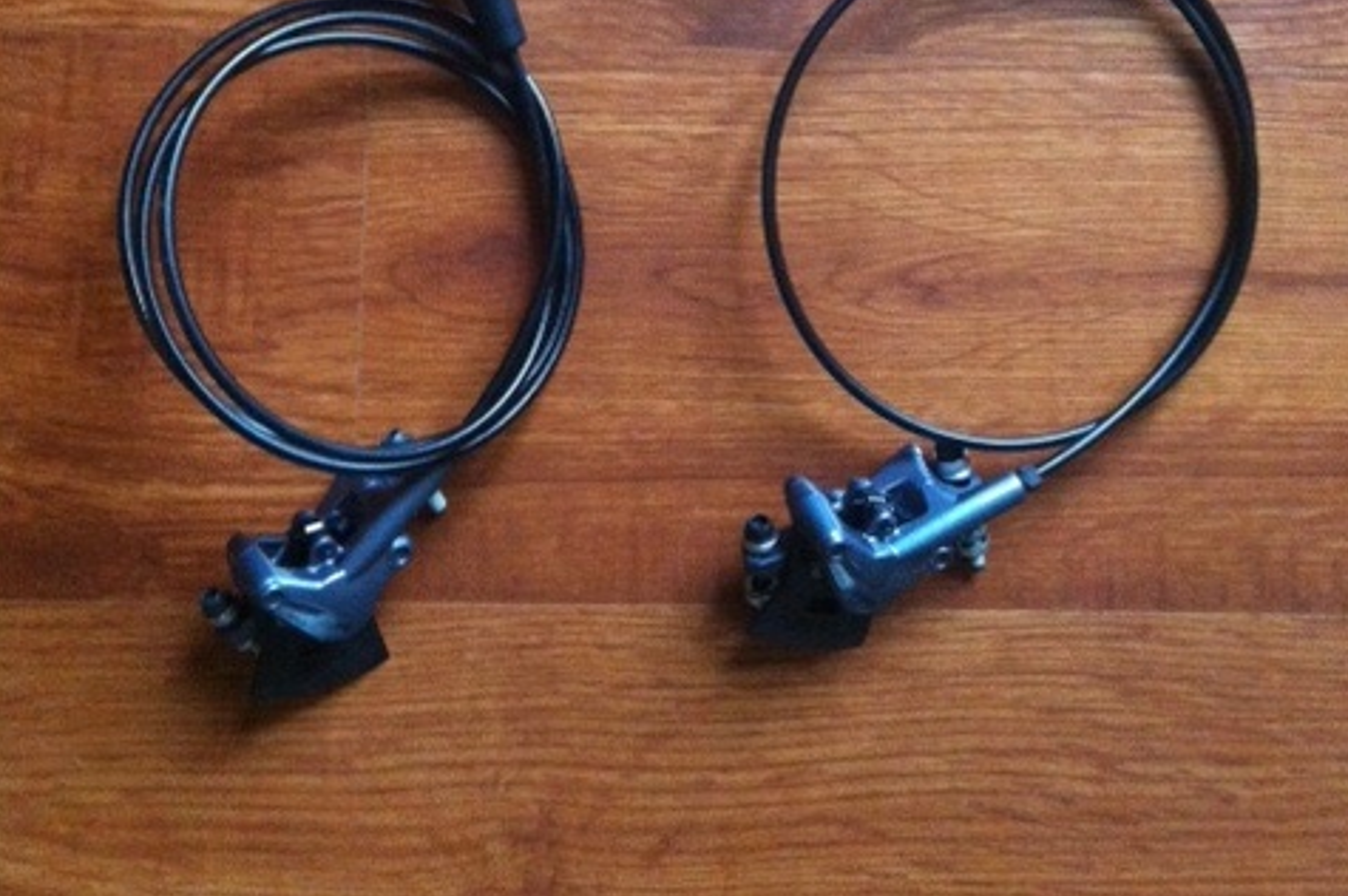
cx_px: 675
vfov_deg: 26.8
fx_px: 1833
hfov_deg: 40.4
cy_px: 147
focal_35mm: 49
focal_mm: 3.85
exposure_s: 1/15
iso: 640
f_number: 2.8
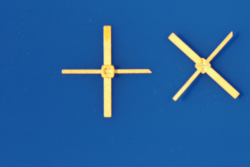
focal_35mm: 212
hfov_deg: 9.7
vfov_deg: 6.5
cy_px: 65
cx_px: 158
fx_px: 1469
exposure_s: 1/500
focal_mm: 105
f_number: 7.1
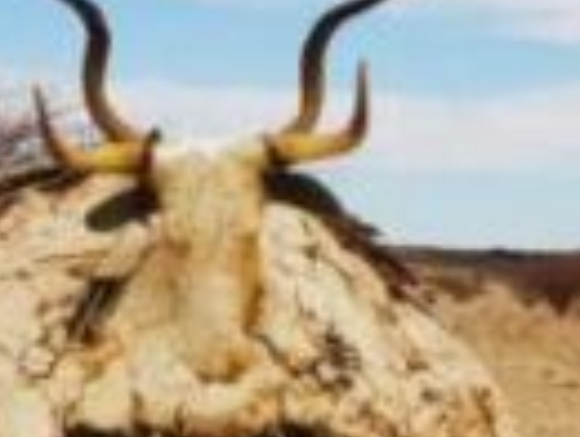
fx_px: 2669
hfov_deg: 12.4
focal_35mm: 159
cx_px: 299
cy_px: 366
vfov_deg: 9.3
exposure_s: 1/3759
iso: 50
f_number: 1.8
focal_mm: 3.95
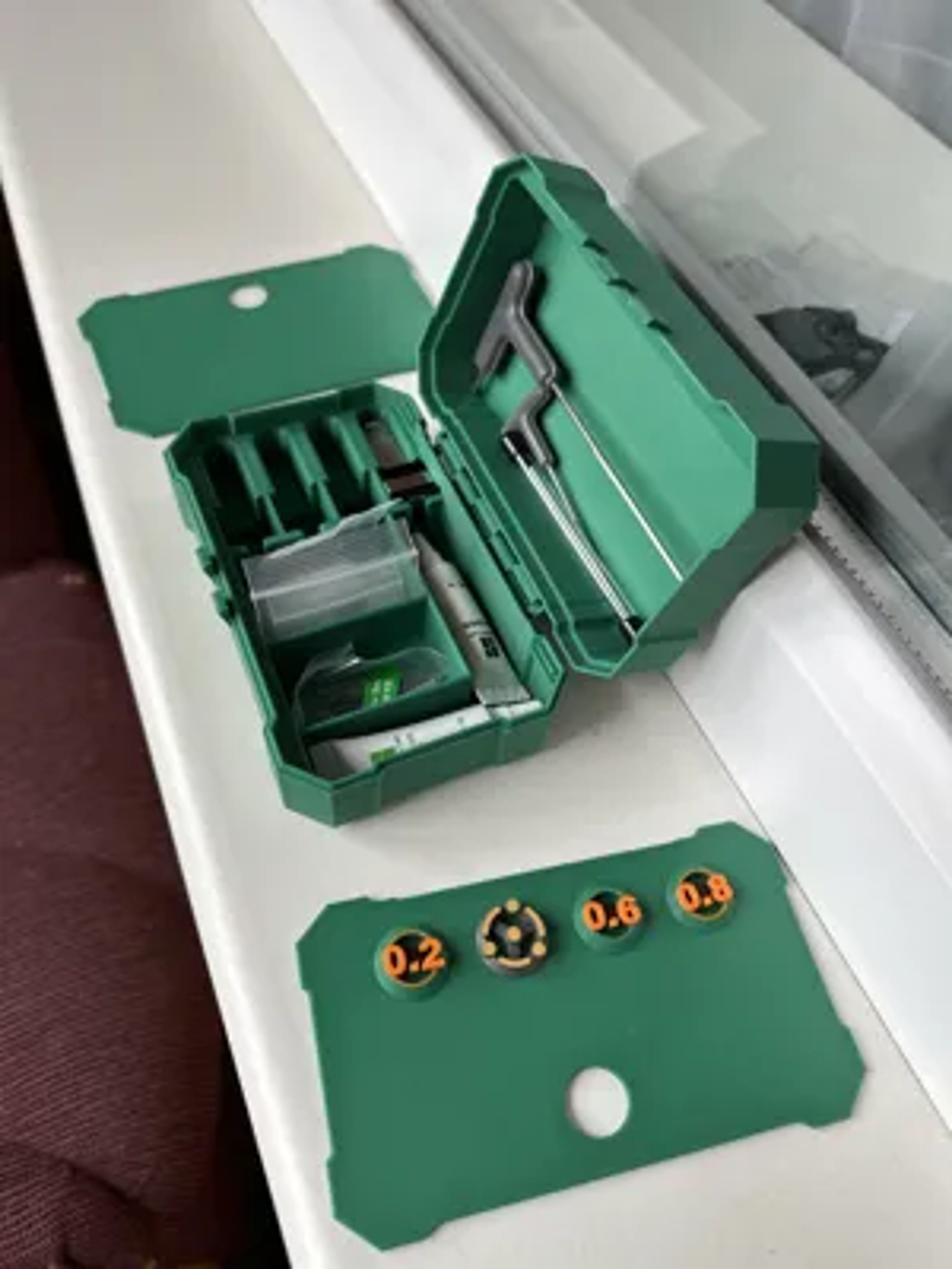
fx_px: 880
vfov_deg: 71.6
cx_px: 476
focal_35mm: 24
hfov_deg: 56.8
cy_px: 634
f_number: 1.78
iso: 80
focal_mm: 6.86
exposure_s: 1/374
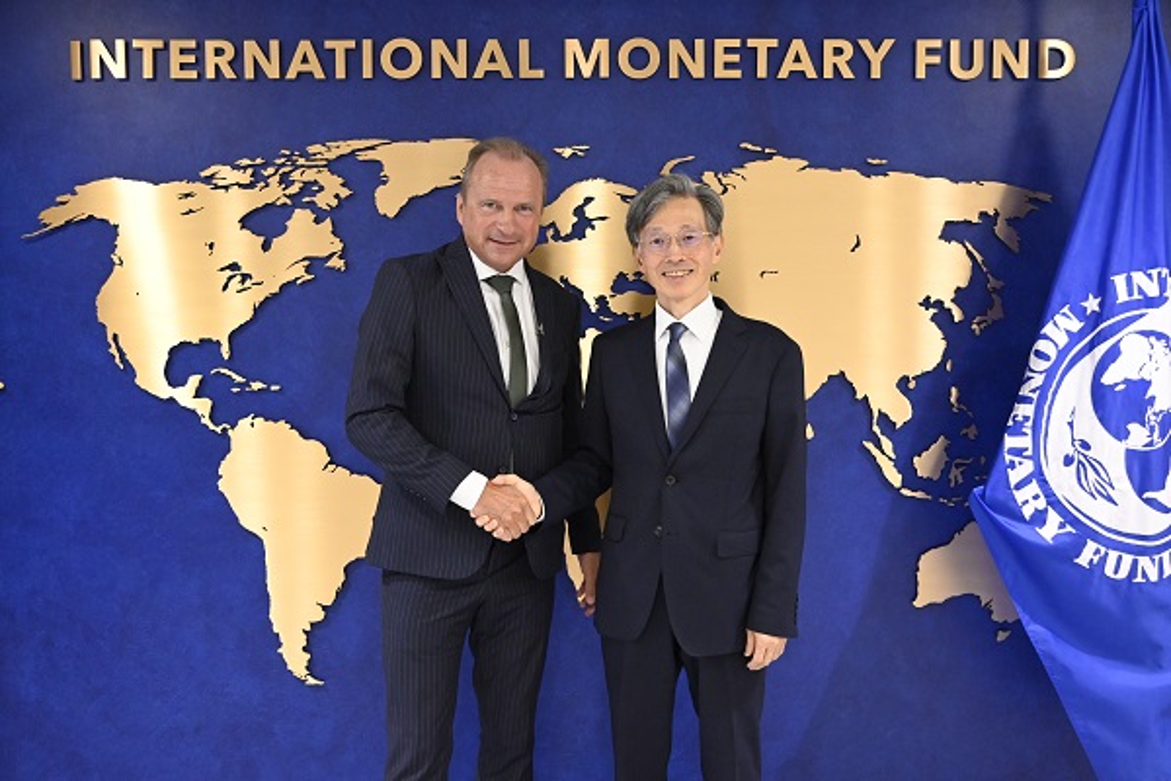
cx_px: 586
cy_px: 390
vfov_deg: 36.2
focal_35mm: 37
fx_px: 1195
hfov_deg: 52.2
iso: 3200
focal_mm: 24.5
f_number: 3.8
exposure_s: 1/80
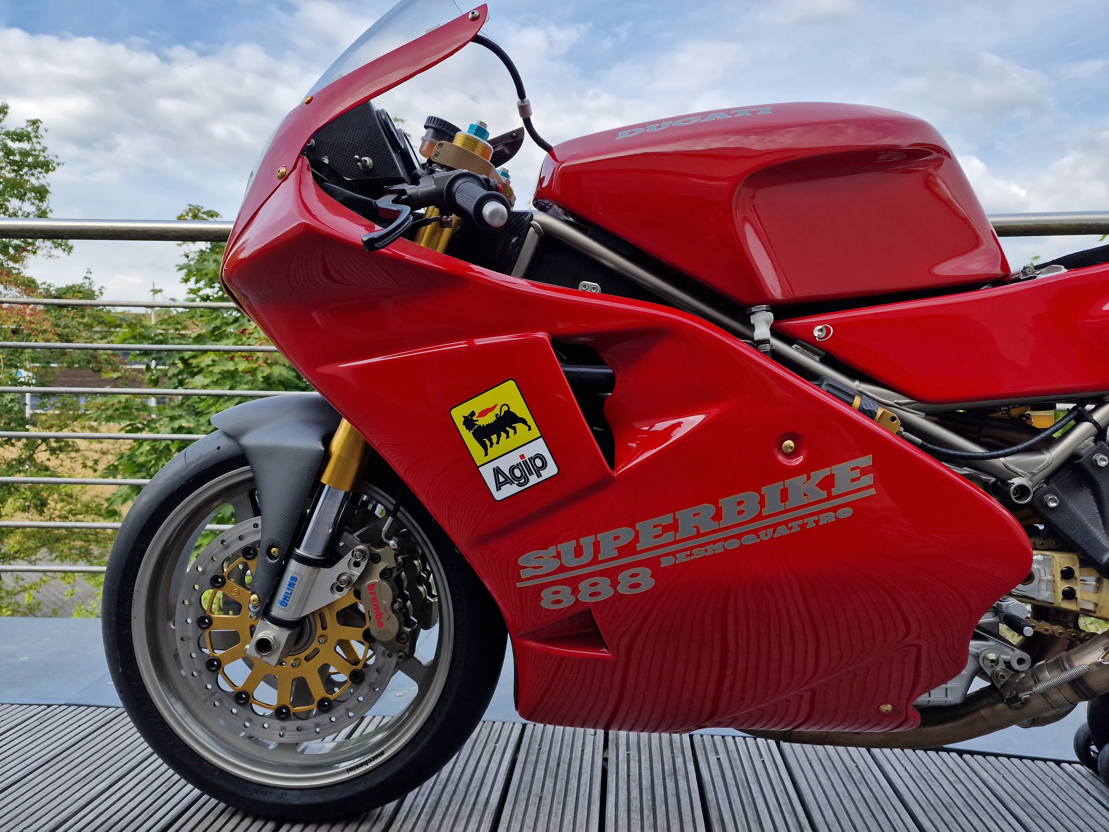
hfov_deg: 73.9
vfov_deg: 58.9
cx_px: 554
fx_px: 737
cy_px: 416
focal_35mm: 23
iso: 50
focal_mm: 6.4
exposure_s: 1/526
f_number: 1.8
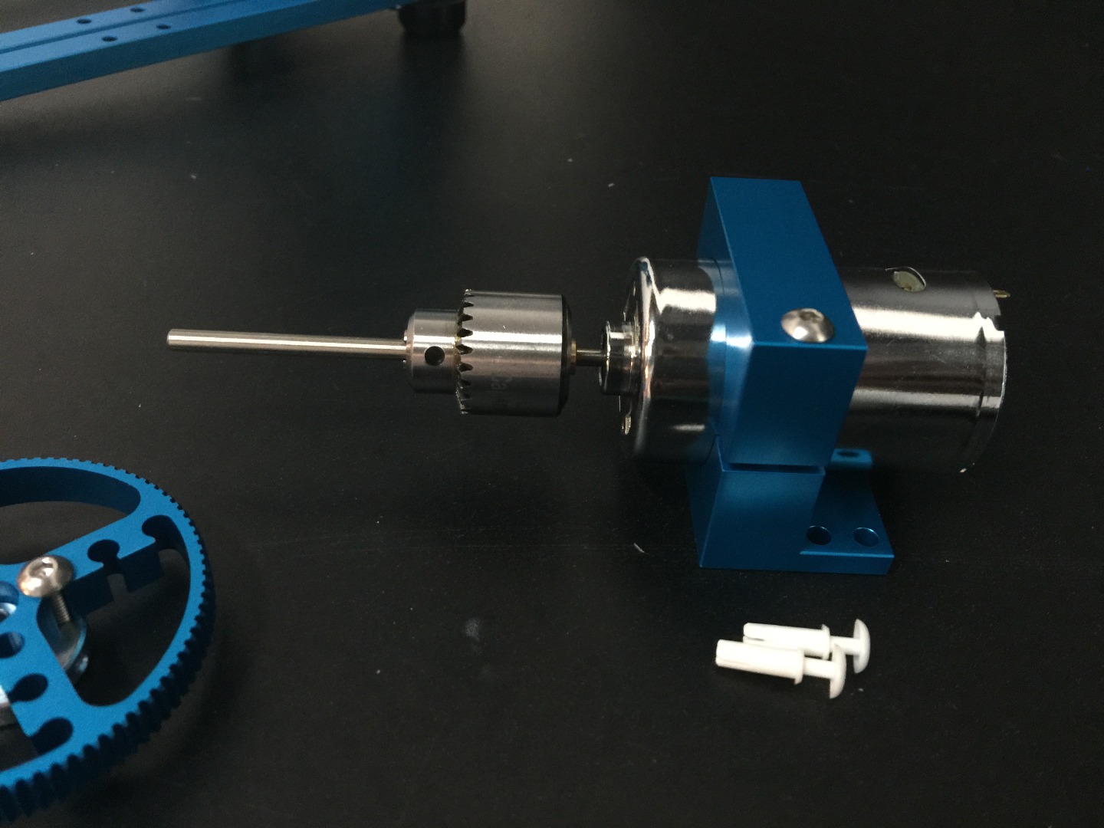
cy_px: 414
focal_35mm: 29
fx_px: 925
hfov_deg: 61.7
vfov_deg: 48.2
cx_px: 552
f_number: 2.2
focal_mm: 4.15
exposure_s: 1/4
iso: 100
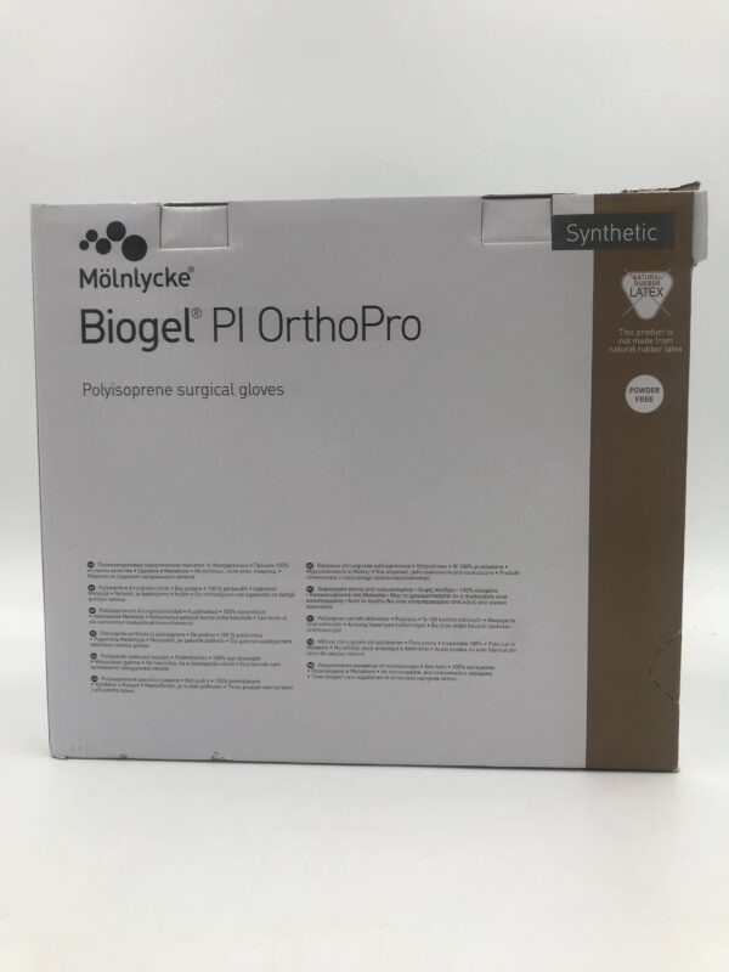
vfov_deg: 63.4
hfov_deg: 49.7
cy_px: 486
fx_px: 786
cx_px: 364
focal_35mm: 28
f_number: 1.8
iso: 20
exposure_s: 1/146
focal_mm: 3.99
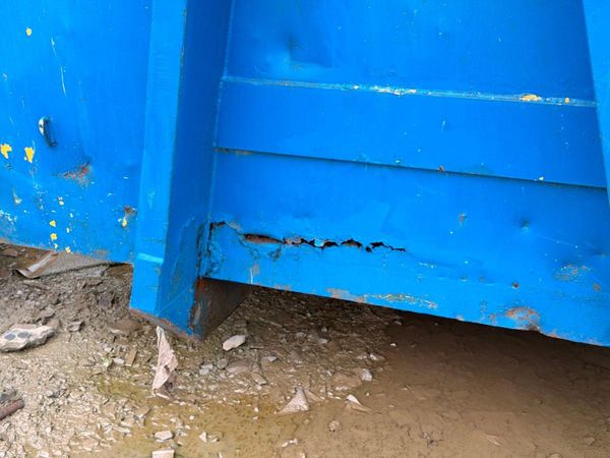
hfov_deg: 39.7
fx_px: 846
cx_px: 305
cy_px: 229
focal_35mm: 48
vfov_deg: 30.3
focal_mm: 6.76
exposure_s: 1/112
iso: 100
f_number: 1.78
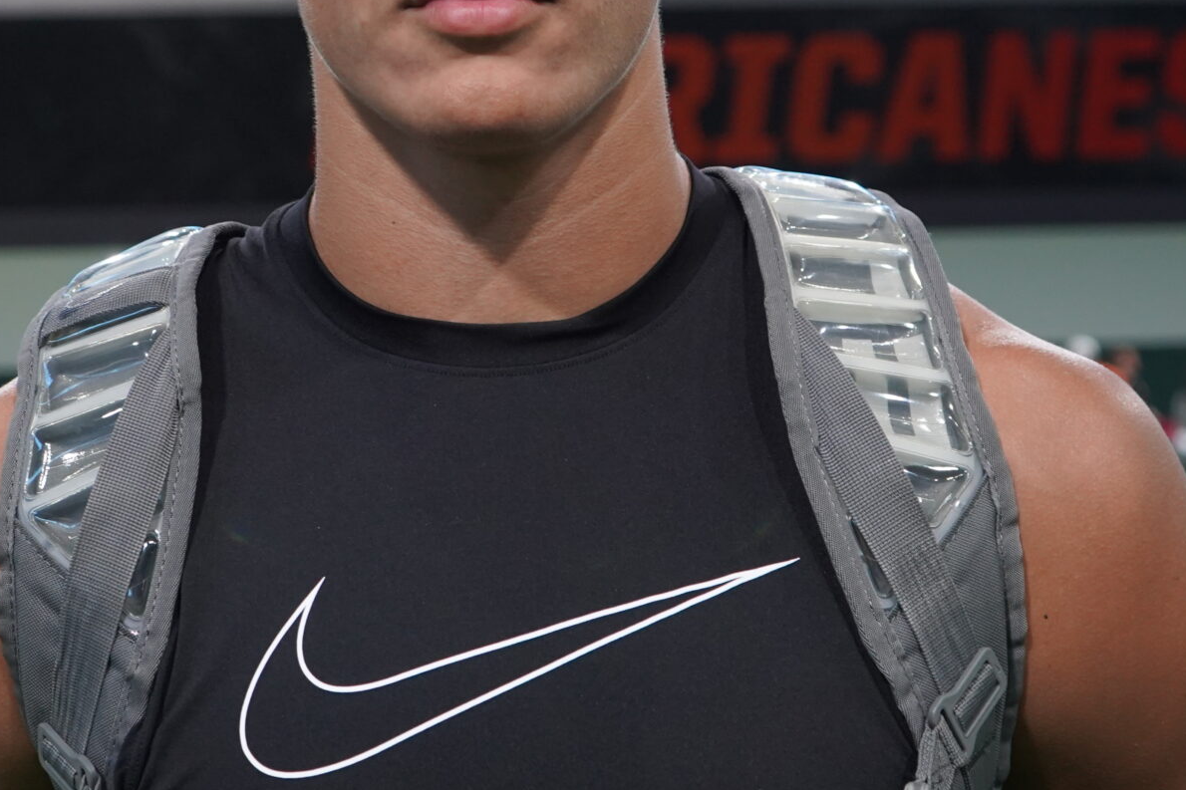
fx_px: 2339
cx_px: 481
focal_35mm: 71
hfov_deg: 28.4
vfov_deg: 19.1
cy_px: 224
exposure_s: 1/160
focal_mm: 33
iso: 2000
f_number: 4
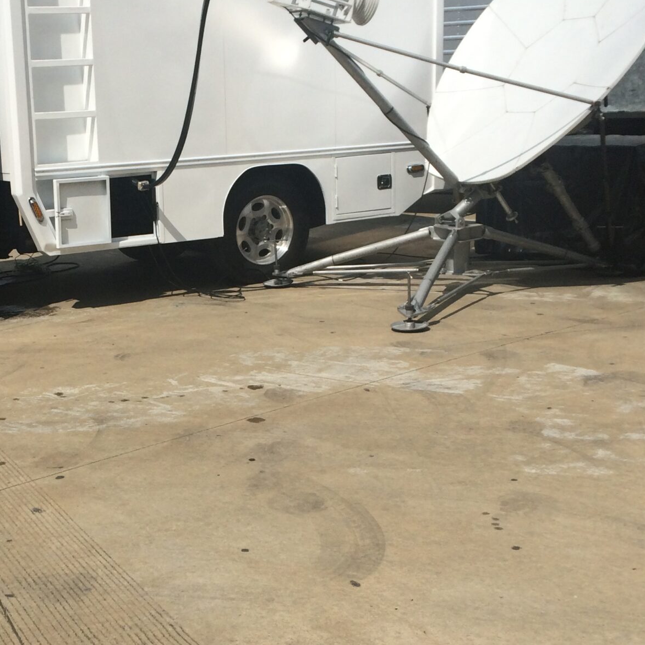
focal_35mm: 56
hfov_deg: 30.3
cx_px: 201
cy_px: 355
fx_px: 1181
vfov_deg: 30.5
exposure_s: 1/5882
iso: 32
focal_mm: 4.15
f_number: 2.2
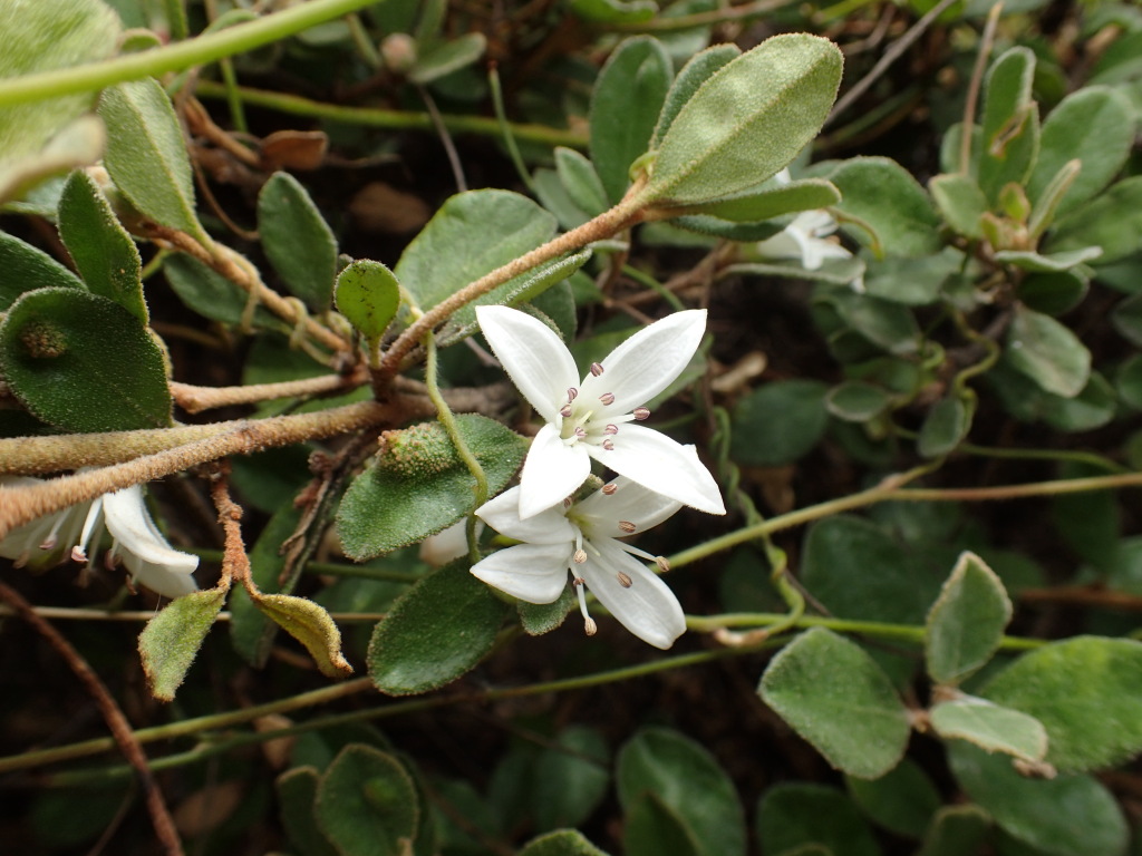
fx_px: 990
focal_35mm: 30
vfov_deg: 46.8
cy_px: 428
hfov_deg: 60.0
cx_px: 571
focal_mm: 5.5
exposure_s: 1/400
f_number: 3.2
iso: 100
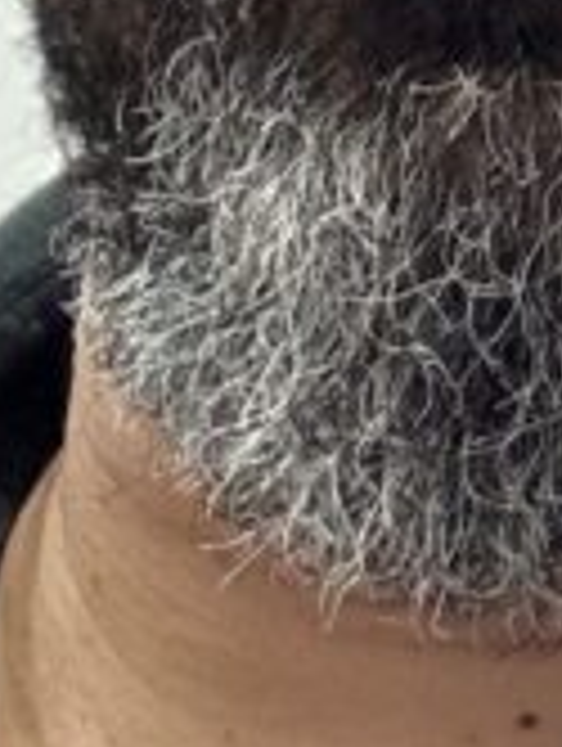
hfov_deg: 8.0
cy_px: -495
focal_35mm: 185
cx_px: 513
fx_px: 3994
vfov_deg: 10.2
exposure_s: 1/40
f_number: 1.9
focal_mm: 2.69
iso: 250
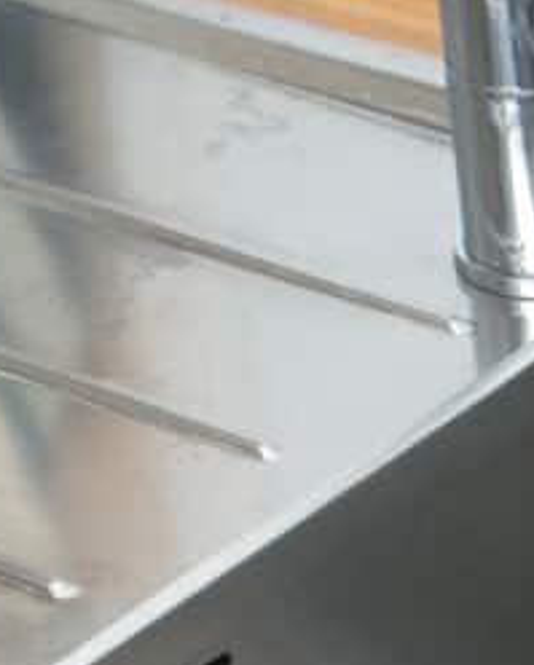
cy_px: 783
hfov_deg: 7.8
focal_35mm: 196
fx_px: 3865
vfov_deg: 9.7
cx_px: 687
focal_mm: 64
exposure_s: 1/160
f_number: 6.3
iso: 160
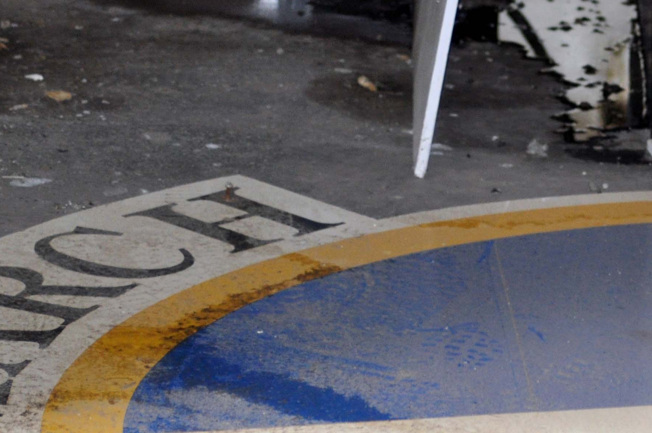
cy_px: 515
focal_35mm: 253
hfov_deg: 8.1
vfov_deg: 5.4
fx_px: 4576
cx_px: 436
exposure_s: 1/60
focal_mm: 70
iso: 800
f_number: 4
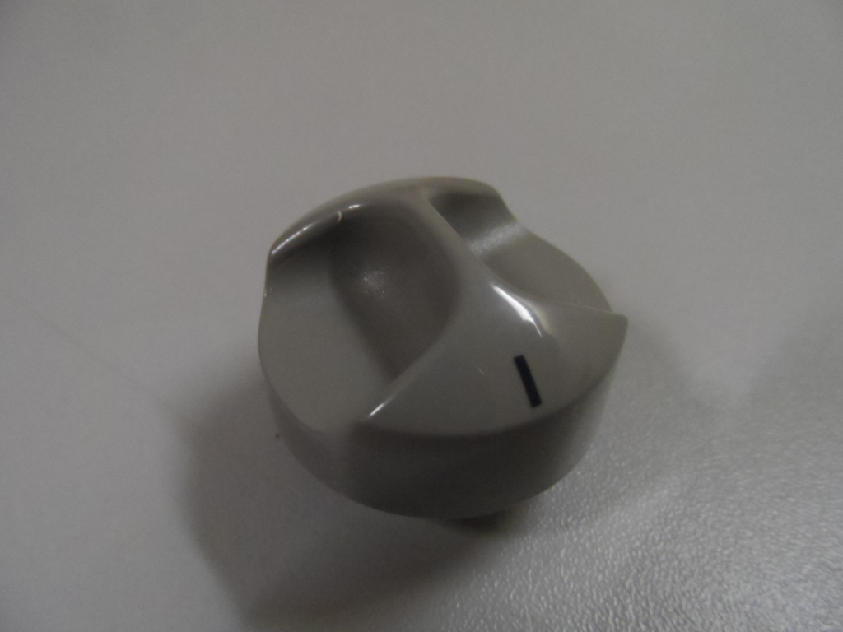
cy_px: 316
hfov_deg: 71.6
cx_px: 422
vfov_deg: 56.8
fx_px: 584
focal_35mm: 24
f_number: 3.2
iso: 640
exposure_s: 1/30
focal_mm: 4
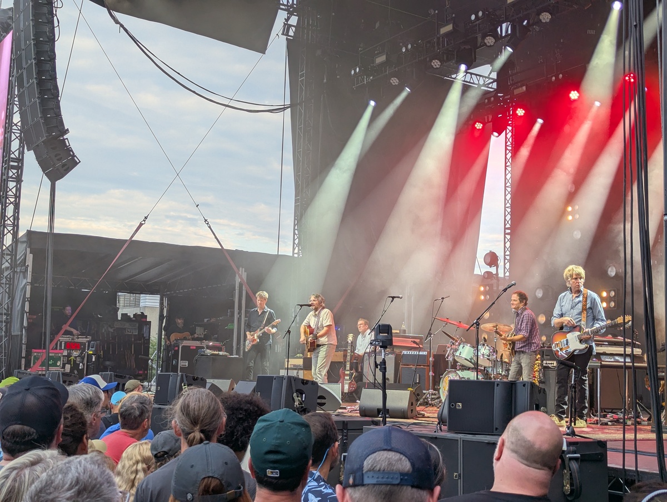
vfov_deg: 30.3
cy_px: 251
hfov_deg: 39.6
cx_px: 334
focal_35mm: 48
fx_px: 926
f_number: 1.85
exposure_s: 1/158
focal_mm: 6.81
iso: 45
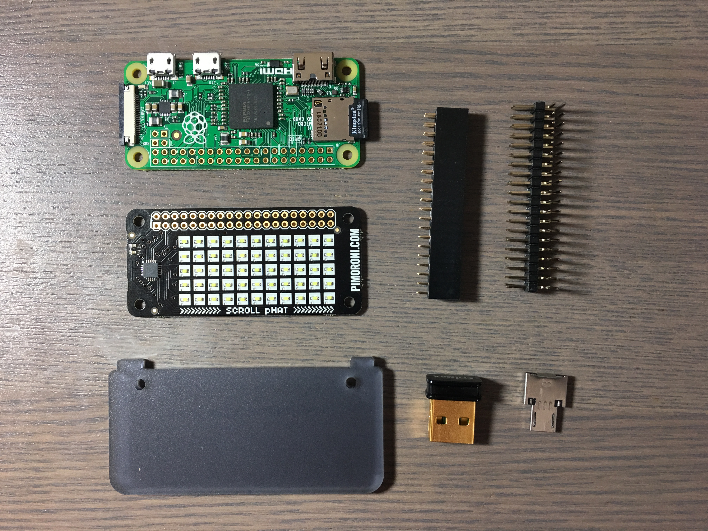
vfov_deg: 48.2
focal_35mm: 29
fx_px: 593
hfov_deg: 61.7
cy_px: 266
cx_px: 354
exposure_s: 1/33
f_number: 2.2
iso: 50
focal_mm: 4.15
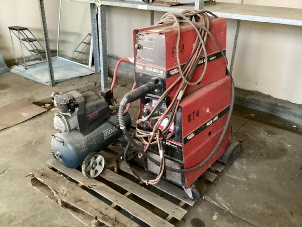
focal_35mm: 31
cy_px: 114
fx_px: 270
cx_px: 151
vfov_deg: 45.4
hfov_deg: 58.4
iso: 800
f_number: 2.4
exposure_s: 1/17
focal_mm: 3.3
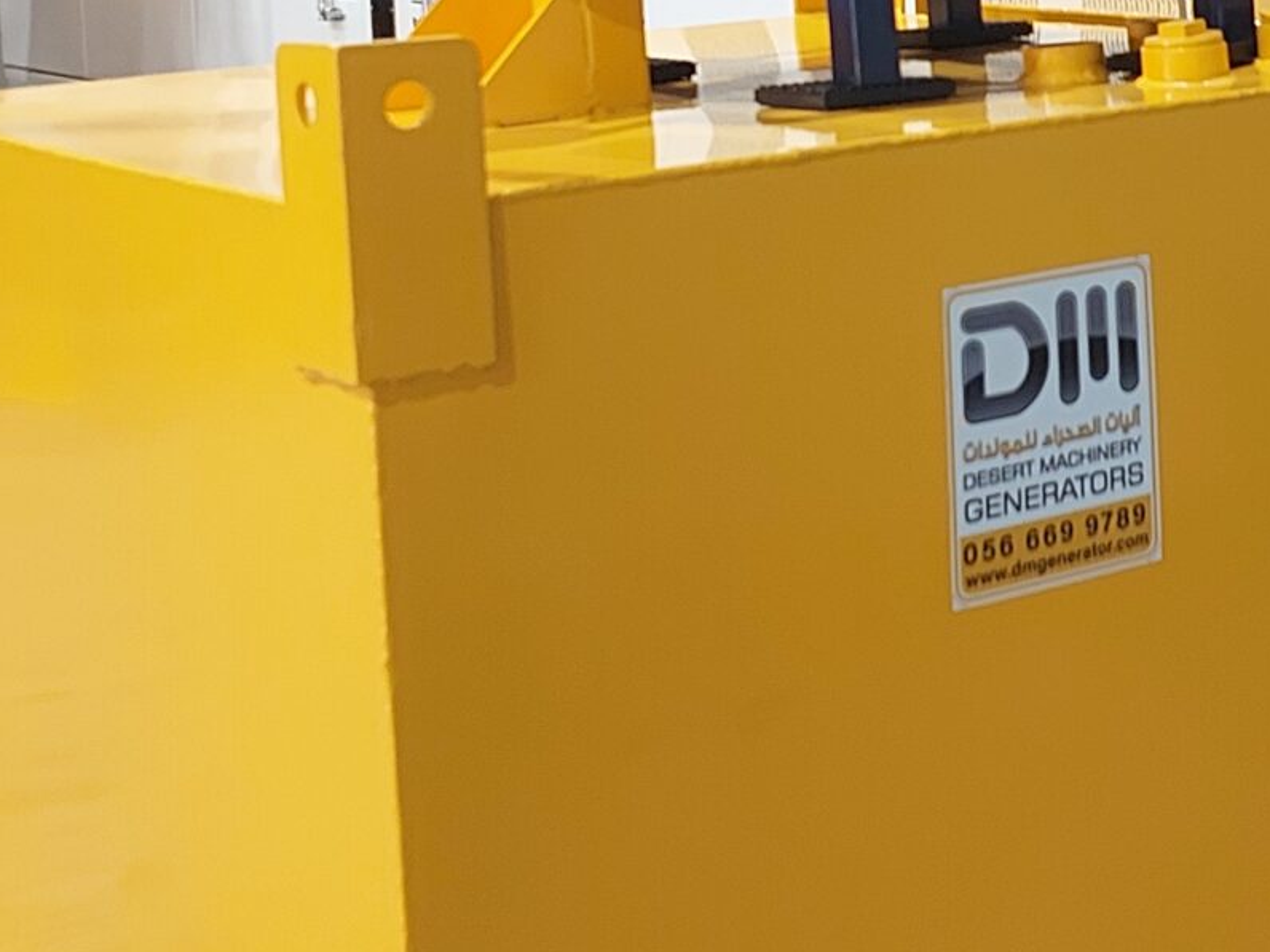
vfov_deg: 19.3
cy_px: -27
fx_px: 2715
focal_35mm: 74
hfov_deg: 25.6
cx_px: 1123
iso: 250
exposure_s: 1/60
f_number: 1.8
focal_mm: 5.06
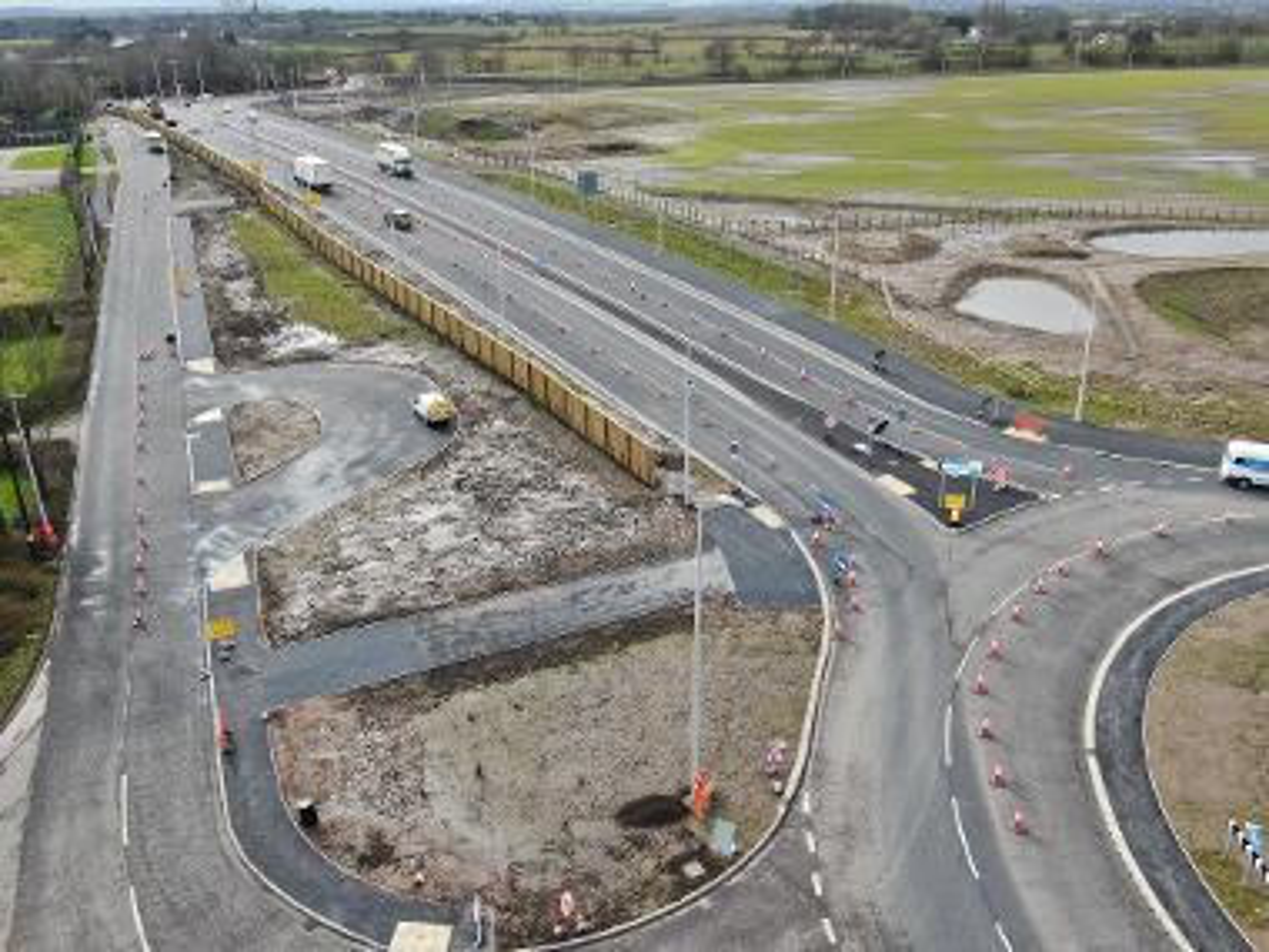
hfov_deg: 58.4
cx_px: 634
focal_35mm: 31
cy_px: 476
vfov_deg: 45.4
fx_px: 1136
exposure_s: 1/400
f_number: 3.1
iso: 100
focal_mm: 5.33
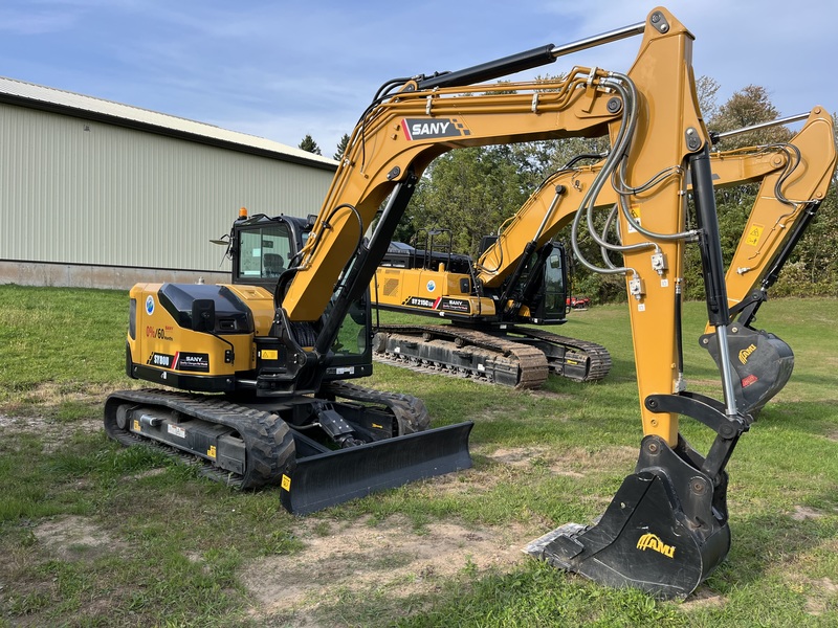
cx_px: 419
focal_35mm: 26
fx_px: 629
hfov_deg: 67.3
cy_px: 314
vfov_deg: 53.1
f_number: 1.6
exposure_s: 1/1096
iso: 50
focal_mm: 5.1
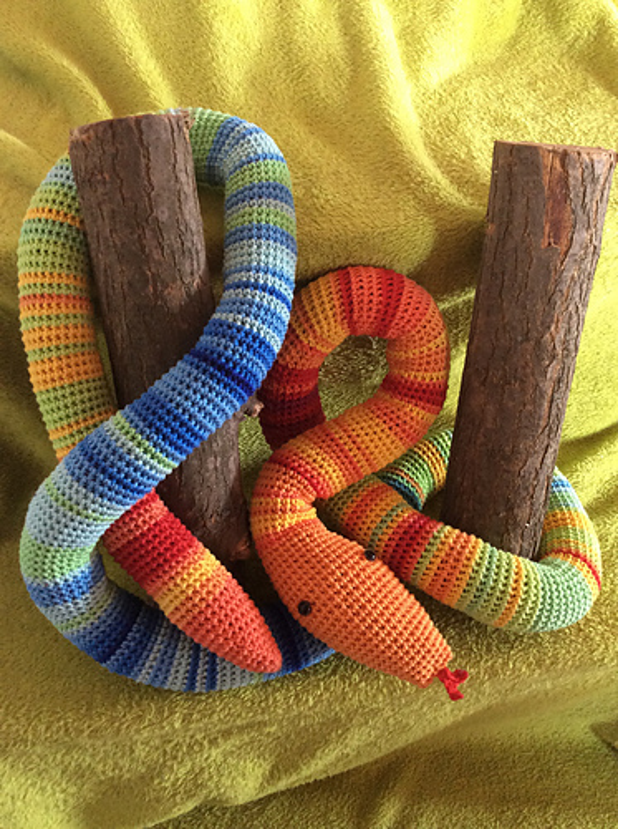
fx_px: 764
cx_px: 309
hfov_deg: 44.0
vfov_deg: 56.9
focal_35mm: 32
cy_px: 414
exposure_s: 1/25
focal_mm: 3.3
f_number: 2.4
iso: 160
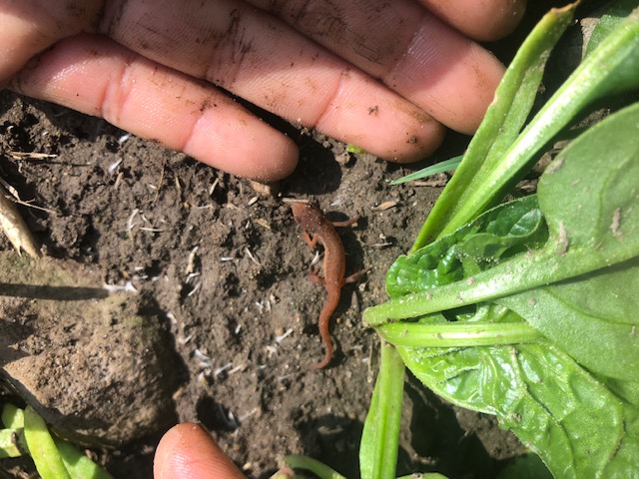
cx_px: 320
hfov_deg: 63.4
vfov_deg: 49.7
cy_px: 240
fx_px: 517
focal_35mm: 28
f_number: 1.8
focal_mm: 3.99
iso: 20
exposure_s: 1/375
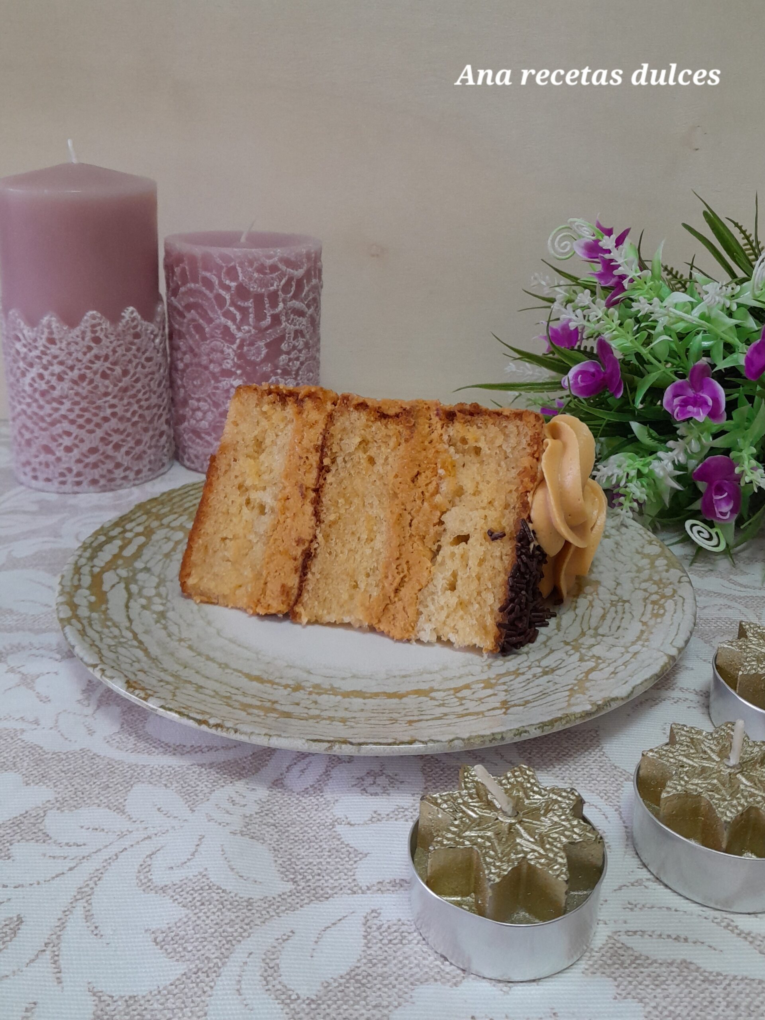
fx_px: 796
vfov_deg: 65.3
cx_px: 382
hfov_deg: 51.4
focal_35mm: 27
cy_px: 510
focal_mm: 4
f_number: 1.8
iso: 250
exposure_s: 1/50
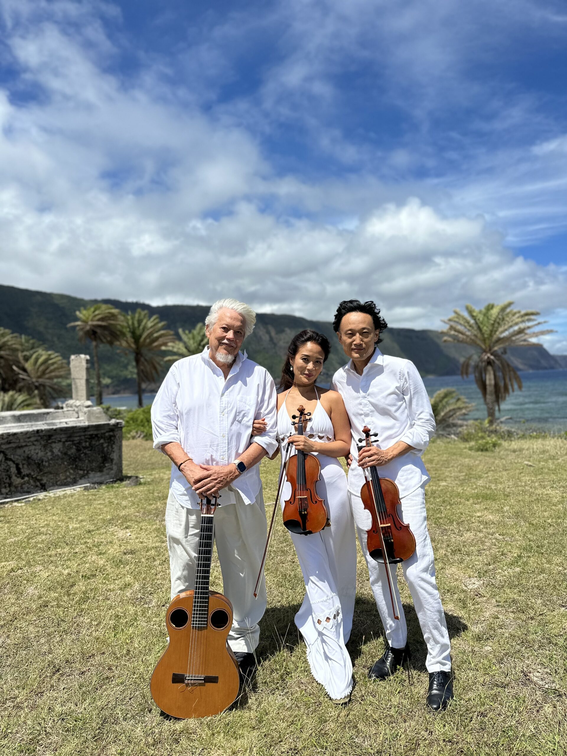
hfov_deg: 56.8
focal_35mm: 24
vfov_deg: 71.6
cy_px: 378
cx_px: 284
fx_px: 524
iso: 80
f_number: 1.78
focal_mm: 6.86
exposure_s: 1/8197
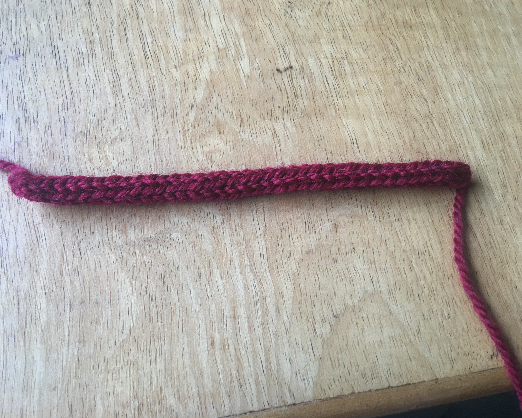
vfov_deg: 47.1
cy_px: 205
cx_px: 241
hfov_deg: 57.1
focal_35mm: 31
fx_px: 479
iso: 25
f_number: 2.2
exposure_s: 1/33
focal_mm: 4.15
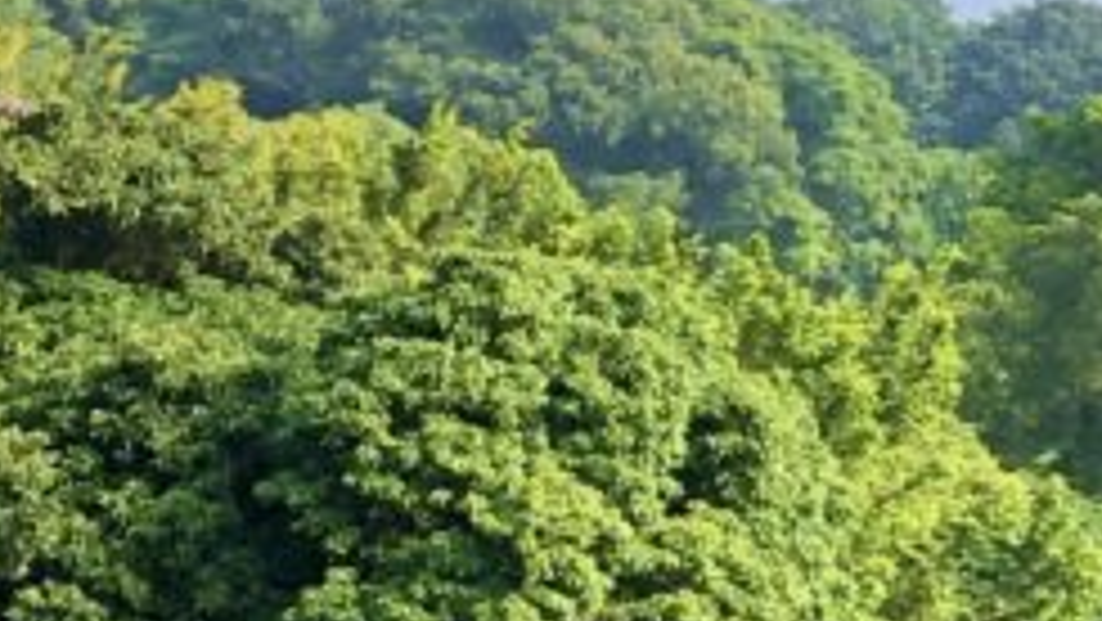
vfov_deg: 6.3
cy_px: -90
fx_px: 5583
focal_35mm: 191
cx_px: 2694
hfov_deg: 9.8
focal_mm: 4
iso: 20
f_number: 1.8
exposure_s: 1/545
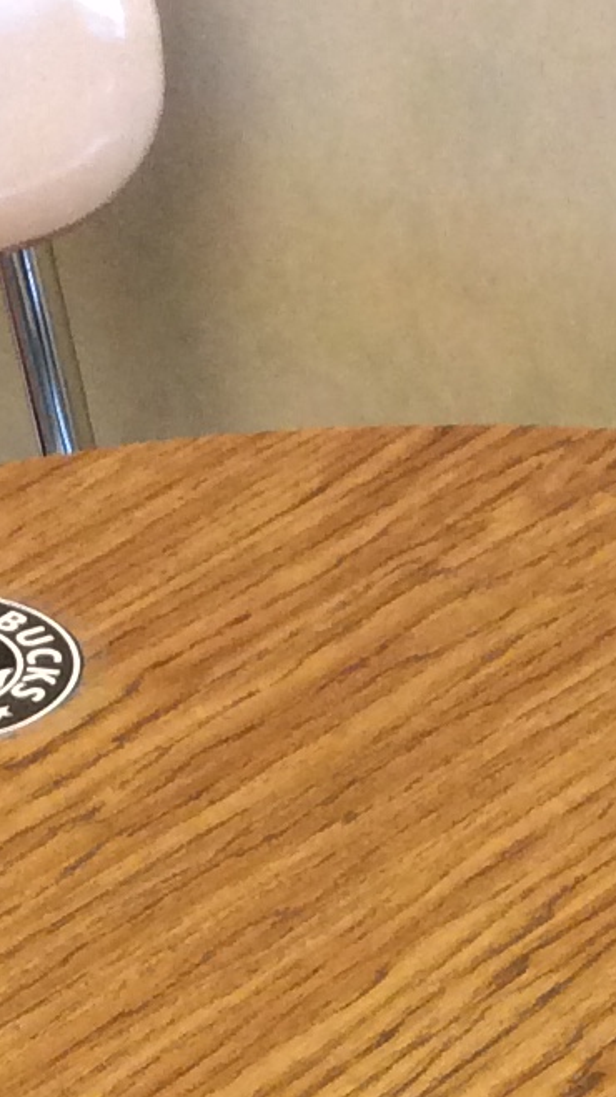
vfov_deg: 14.7
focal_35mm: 137
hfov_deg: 8.8
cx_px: 373
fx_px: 3984
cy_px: 1581
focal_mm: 3.3
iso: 100
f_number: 2.4
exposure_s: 1/24
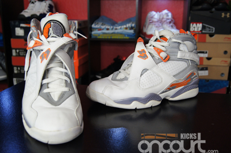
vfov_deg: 36.8
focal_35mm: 36
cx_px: 116
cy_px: 76
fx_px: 231
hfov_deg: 53.2
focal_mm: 24
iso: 800
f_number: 4
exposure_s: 1/40
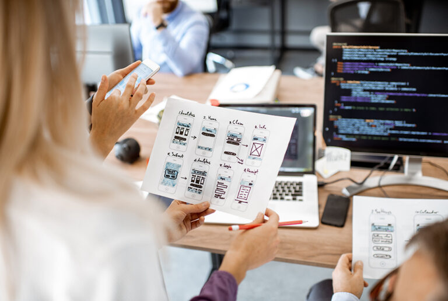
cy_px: 150
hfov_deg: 54.4
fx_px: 436
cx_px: 224
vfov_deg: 38.0
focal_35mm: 35
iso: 400
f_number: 2
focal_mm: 35
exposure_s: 1/200
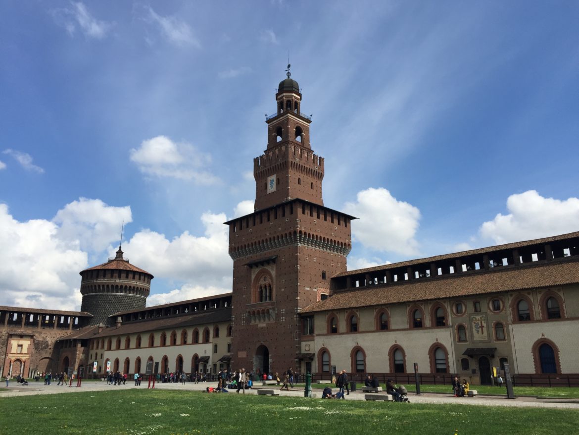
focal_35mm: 29
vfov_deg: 48.2
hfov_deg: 61.6
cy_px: 218
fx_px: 485
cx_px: 290
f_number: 2.2
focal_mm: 4.15
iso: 32
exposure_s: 1/2825
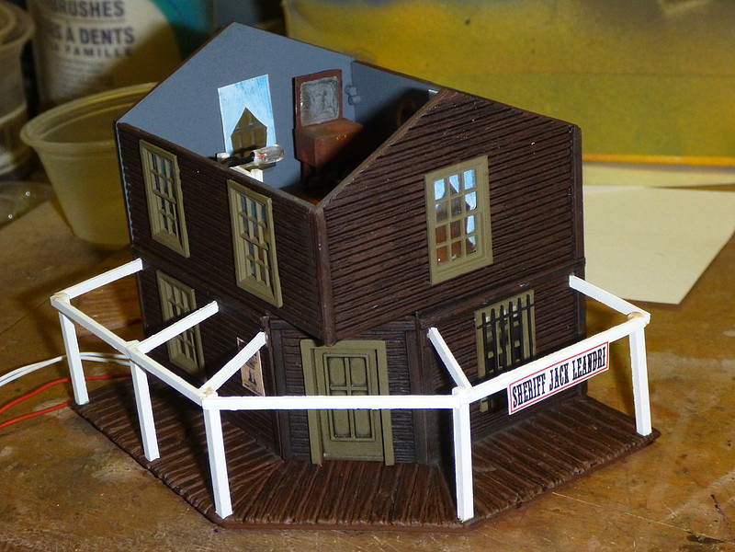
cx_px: 368
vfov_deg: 19.4
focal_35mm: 76
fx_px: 1614
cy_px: 276
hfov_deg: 25.7
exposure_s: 1/60
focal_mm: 13.4
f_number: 5.5
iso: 400
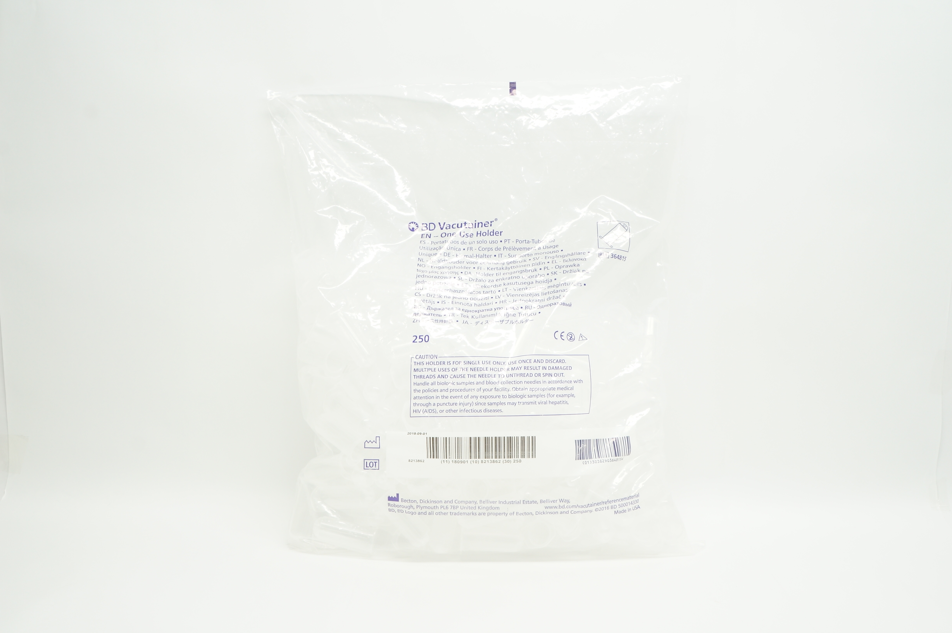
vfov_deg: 39.9
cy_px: 316
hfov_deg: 57.3
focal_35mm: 33
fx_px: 872
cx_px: 476
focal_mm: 22
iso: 400
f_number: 10
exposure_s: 1/20
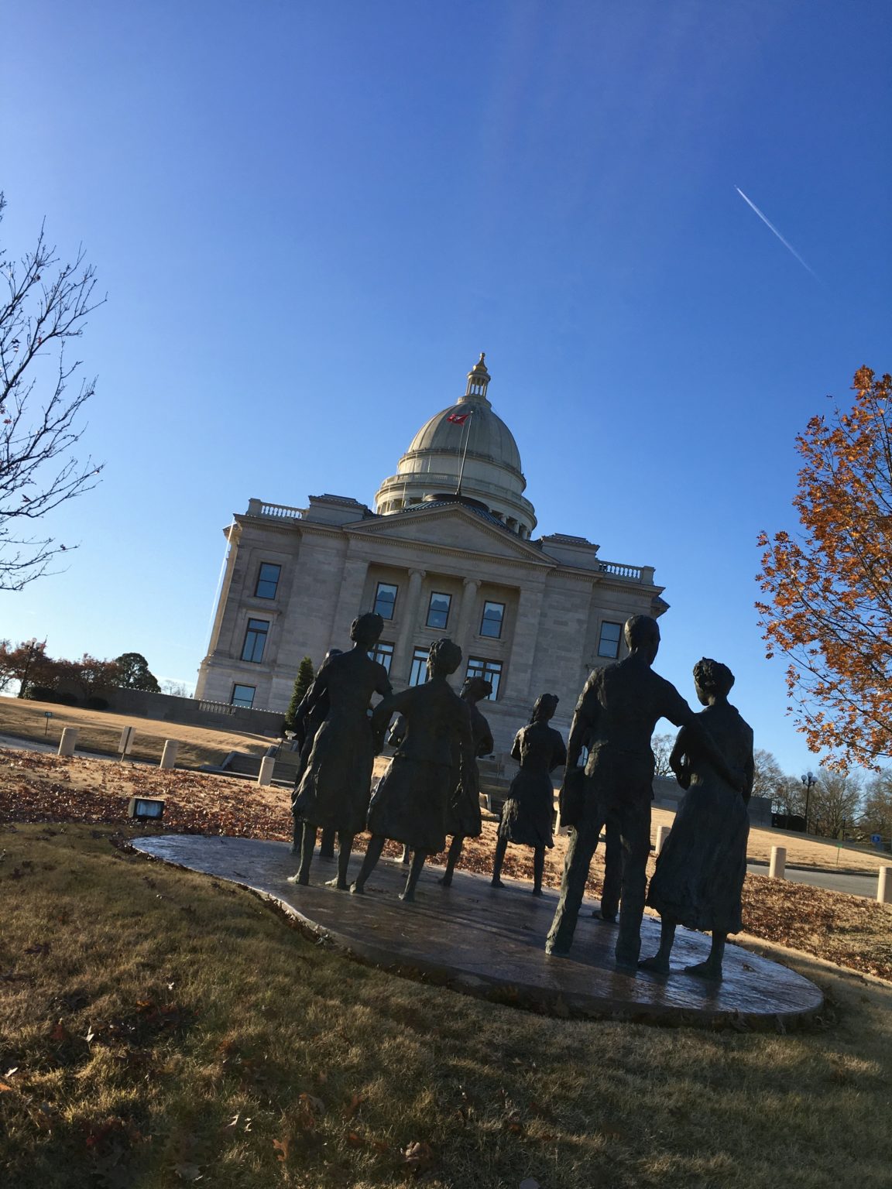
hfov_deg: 48.2
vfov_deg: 61.7
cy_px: 594
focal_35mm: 29
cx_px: 446
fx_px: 996
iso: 25
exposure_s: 1/1099
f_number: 2.2
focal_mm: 4.15
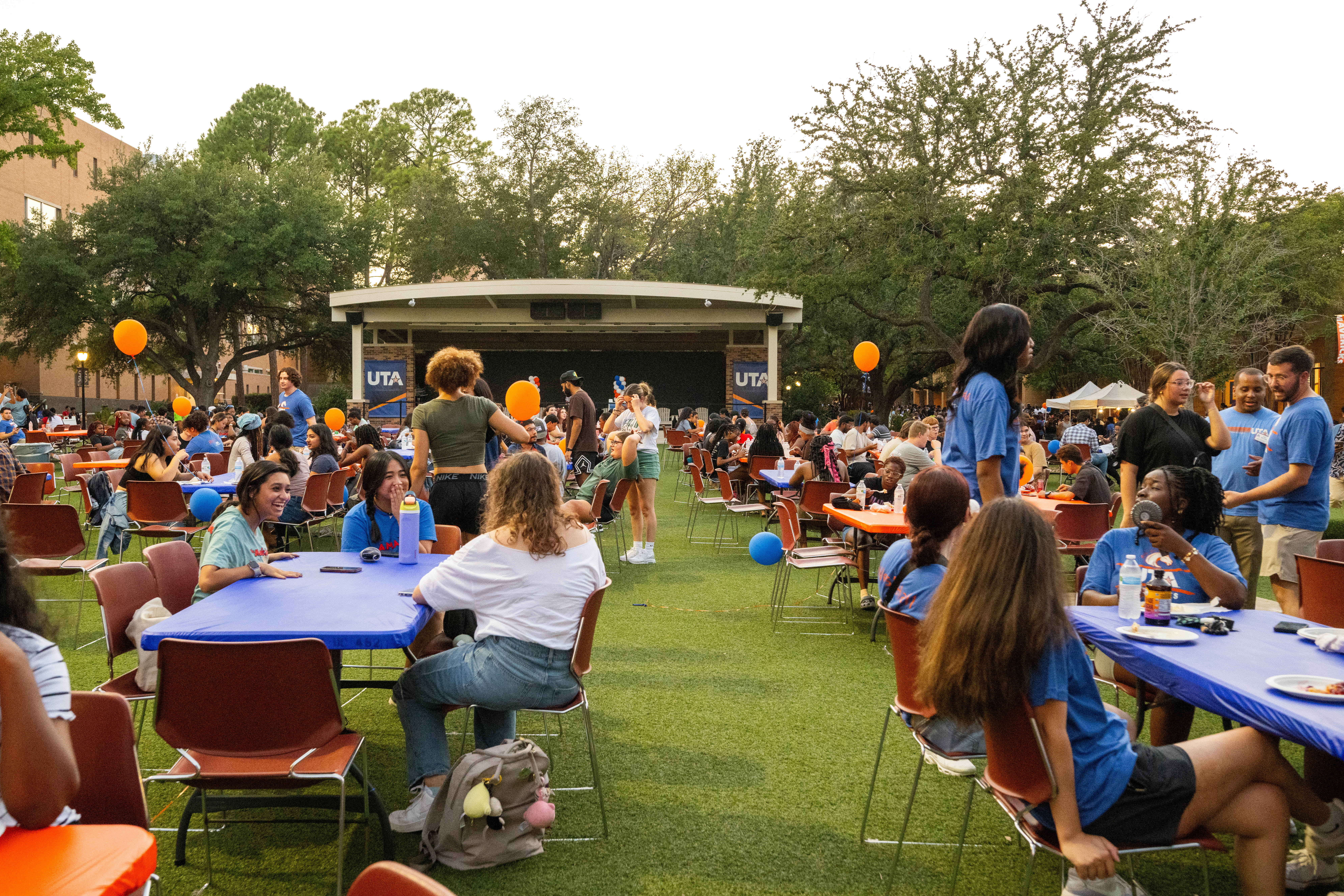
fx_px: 1157
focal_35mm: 31
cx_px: 655
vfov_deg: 42.3
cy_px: 444
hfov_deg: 60.3
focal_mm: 30
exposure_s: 1/125
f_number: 5.6
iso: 5000
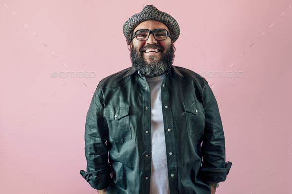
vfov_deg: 37.8
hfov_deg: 54.4
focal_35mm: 35
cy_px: 97
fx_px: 284
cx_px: 146
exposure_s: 1/100
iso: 640
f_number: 2.5
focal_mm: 35
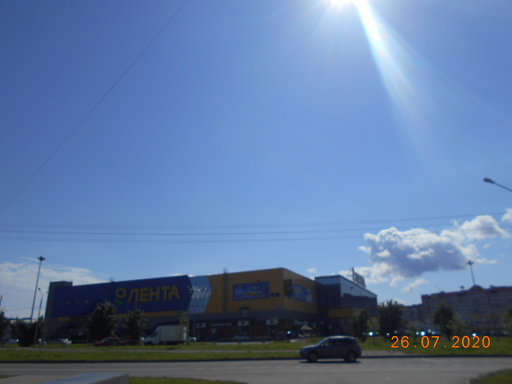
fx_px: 385
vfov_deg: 53.1
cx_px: 256
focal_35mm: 26
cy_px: 192
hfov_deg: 67.3
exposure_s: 1/500
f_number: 8
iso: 80
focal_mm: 4.6
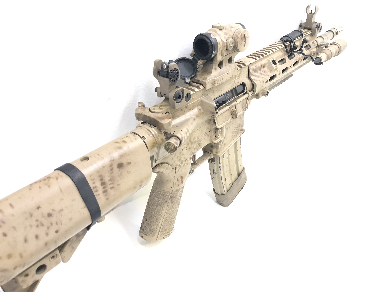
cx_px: 194
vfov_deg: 49.7
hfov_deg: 63.4
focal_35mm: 28
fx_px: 315
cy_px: 146
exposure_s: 1/17
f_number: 1.8
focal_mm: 3.99
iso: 40
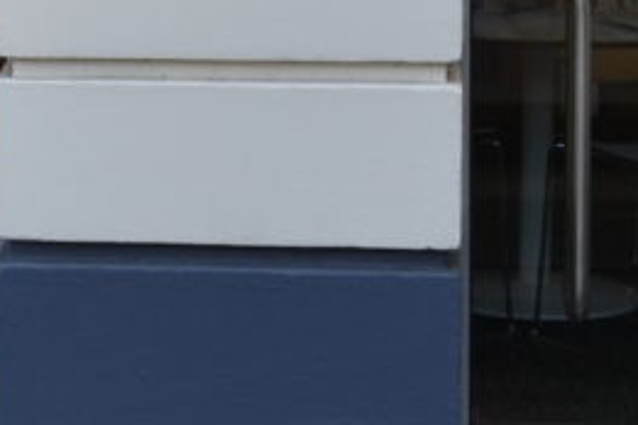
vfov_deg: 6.9
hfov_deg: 10.5
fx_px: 3420
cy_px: -351
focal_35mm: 193
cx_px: -110
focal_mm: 24
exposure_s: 1/125
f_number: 5.6
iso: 220
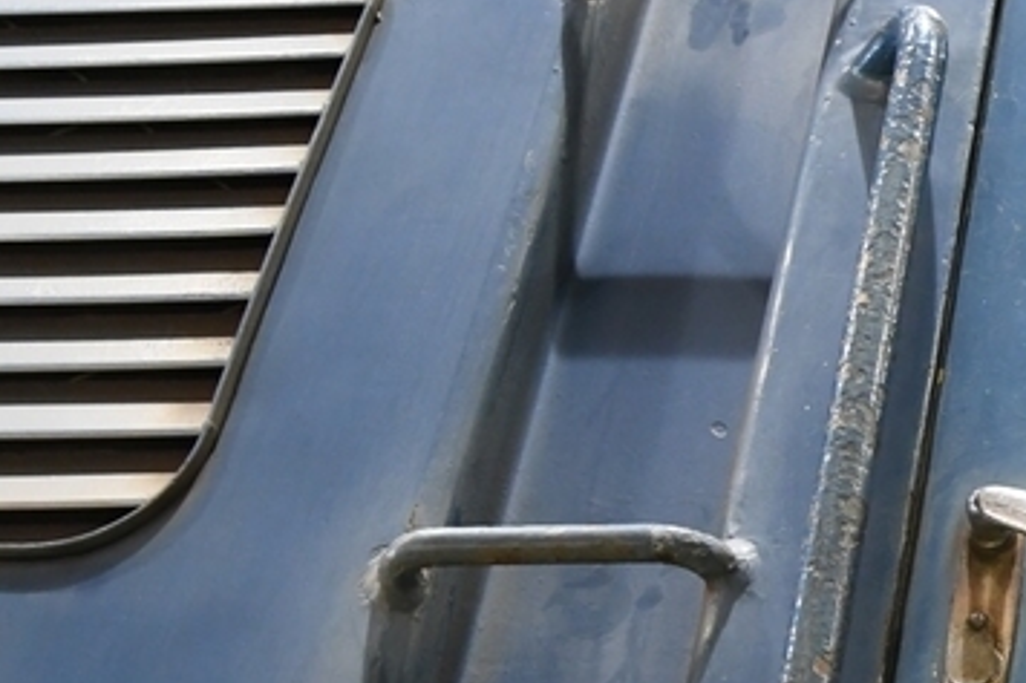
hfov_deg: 21.7
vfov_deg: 16.8
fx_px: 2307
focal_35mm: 81
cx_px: 1450
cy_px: 478
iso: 3200
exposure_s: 1/40
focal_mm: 24
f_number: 5
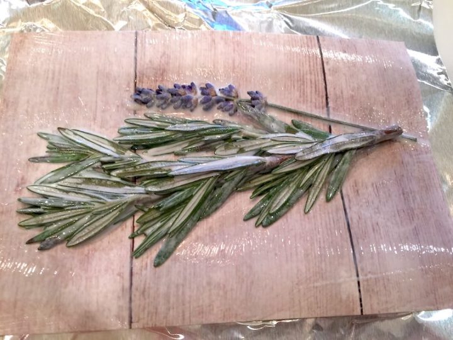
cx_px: 226
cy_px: 170
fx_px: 380
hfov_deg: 61.7
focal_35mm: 29
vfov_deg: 48.2
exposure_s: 1/15
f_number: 2.2
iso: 80
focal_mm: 4.15
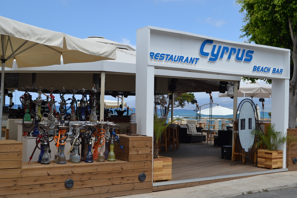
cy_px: 99
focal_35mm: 48
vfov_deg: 28.1
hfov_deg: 41.1
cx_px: 148
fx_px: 396
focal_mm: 32
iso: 100
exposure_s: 1/200
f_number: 7.1
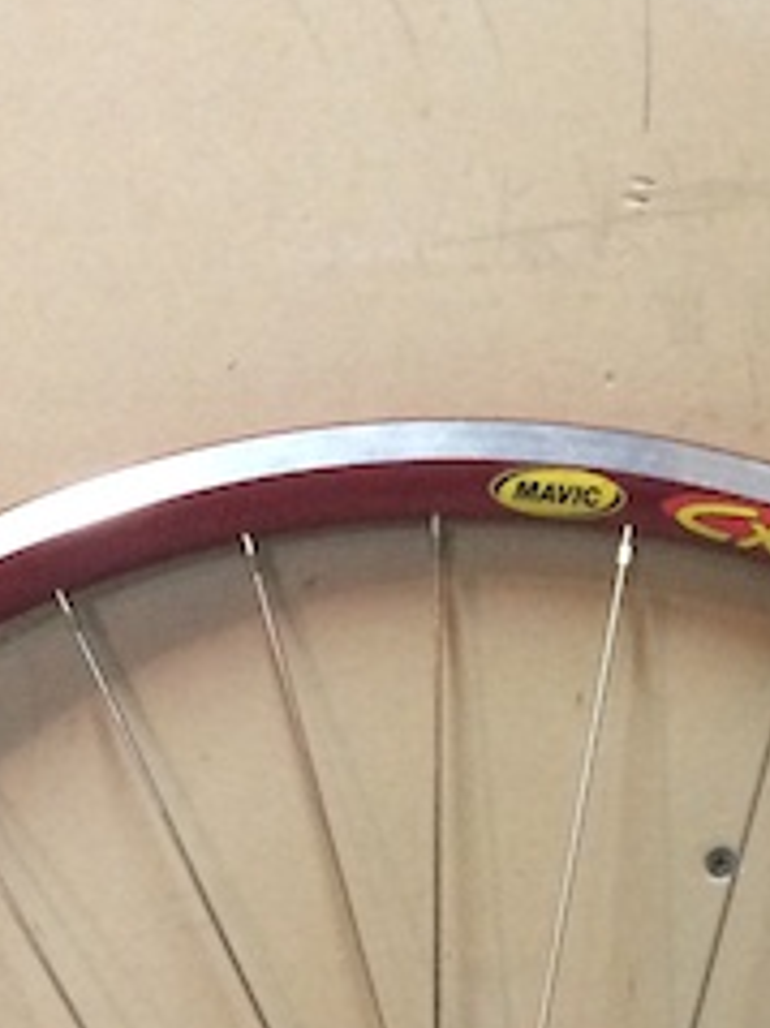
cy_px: 1548
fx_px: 2879
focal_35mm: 97
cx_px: 521
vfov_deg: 18.0
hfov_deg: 15.2
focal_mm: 4.15
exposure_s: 1/30
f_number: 2.2
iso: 250
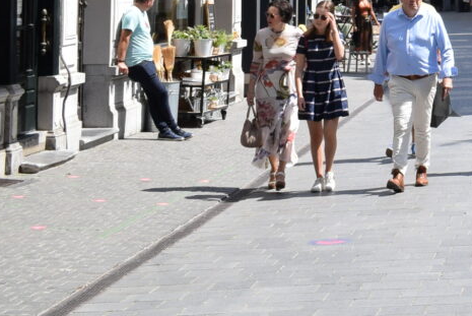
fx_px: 1562
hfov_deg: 15.6
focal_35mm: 119
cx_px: 737
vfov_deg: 11.0
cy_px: -203
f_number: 8
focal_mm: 24
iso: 200
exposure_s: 1/320
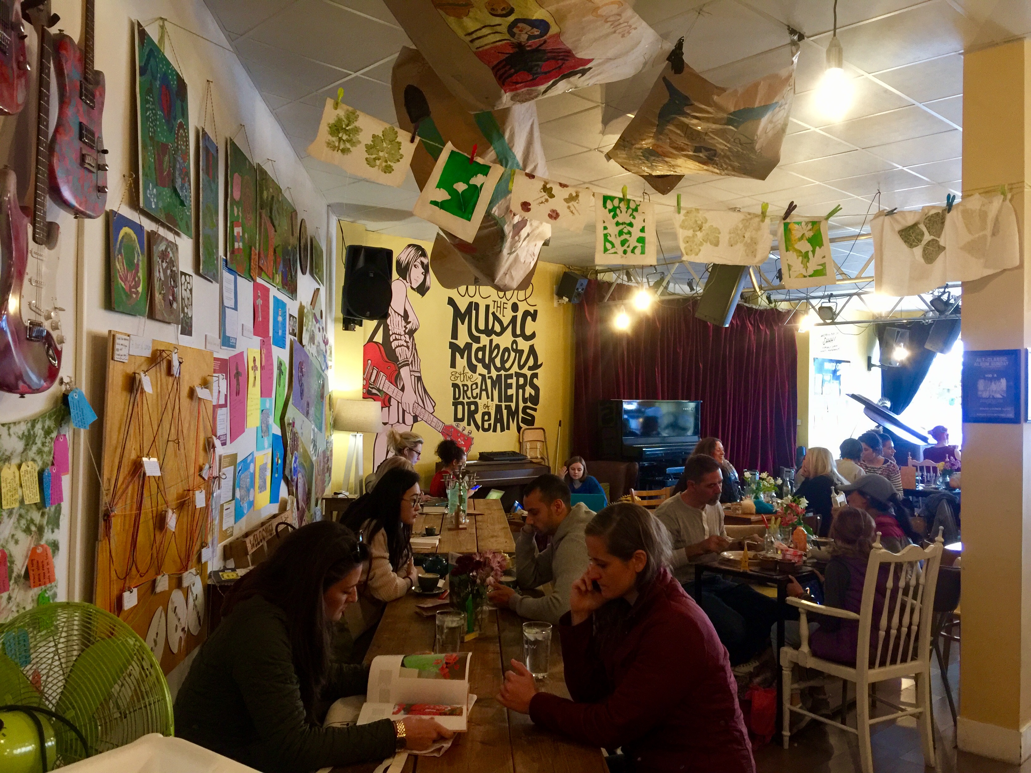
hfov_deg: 61.7
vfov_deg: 48.2
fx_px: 864
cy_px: 386
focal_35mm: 29
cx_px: 516
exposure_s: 1/17
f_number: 2.2
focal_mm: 4.15
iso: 160
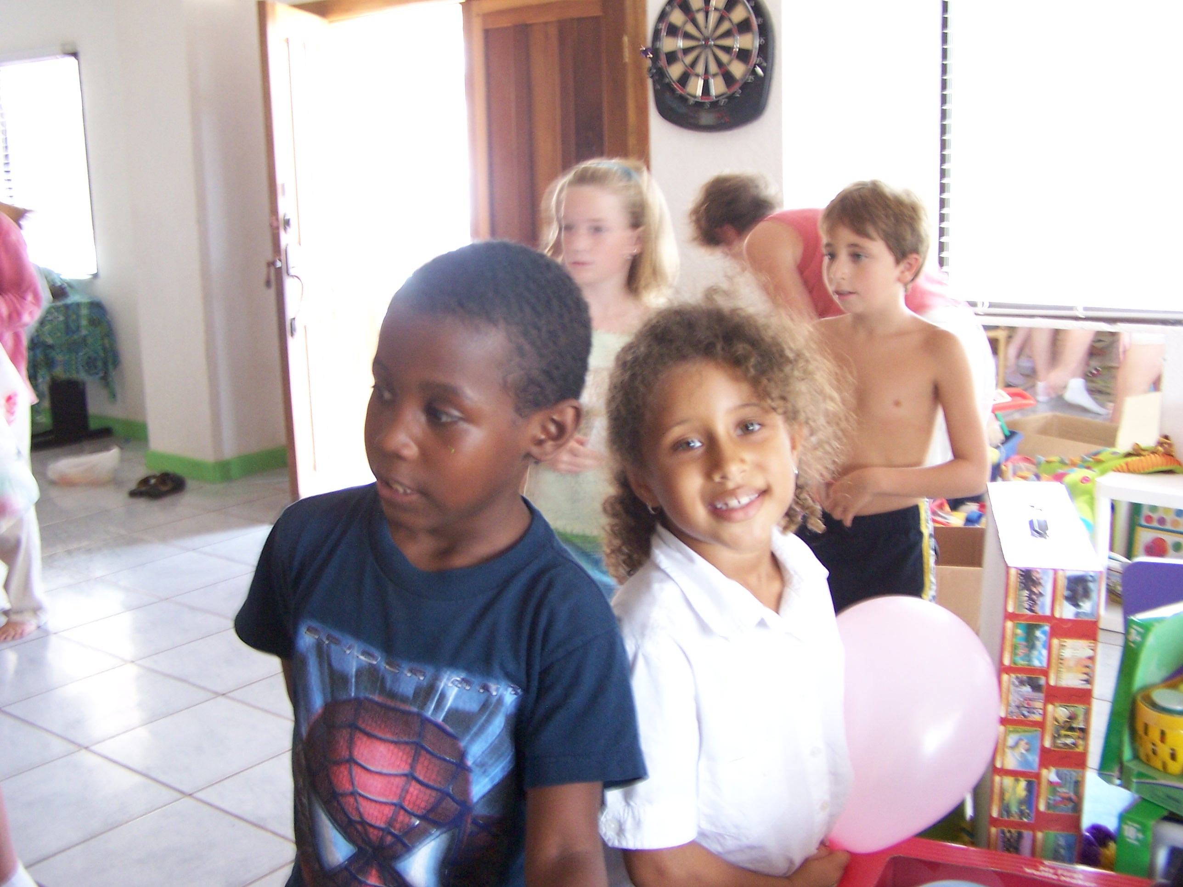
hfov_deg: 49.0
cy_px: 444
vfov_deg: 37.7
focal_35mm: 38
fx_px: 1299
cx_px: 592
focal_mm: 6.3
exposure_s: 1/10
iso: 140
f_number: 2.8
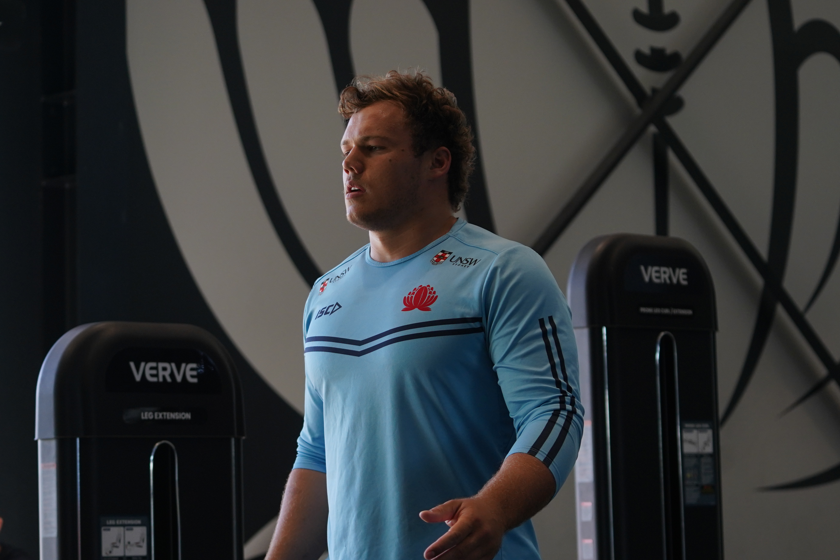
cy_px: 280
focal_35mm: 105
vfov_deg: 13.0
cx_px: 420
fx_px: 2450
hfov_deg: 19.5
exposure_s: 1/500
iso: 800
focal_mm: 70
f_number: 4
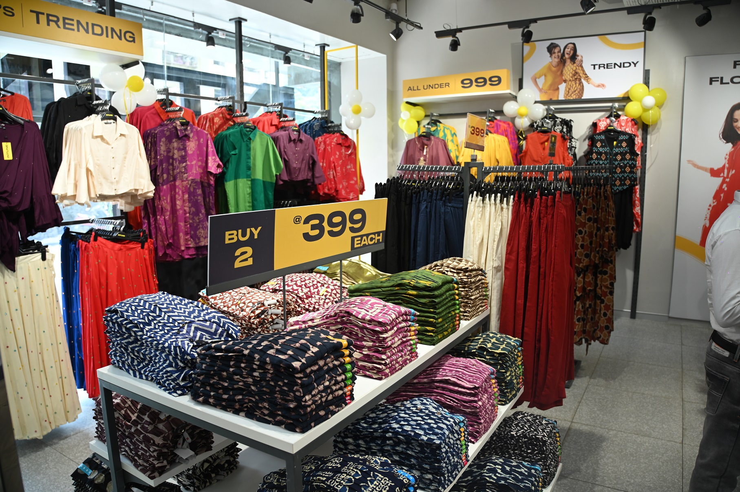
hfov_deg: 54.5
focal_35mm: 35
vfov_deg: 37.8
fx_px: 719
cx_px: 370
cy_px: 246
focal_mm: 35
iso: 250
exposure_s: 1/125
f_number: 4
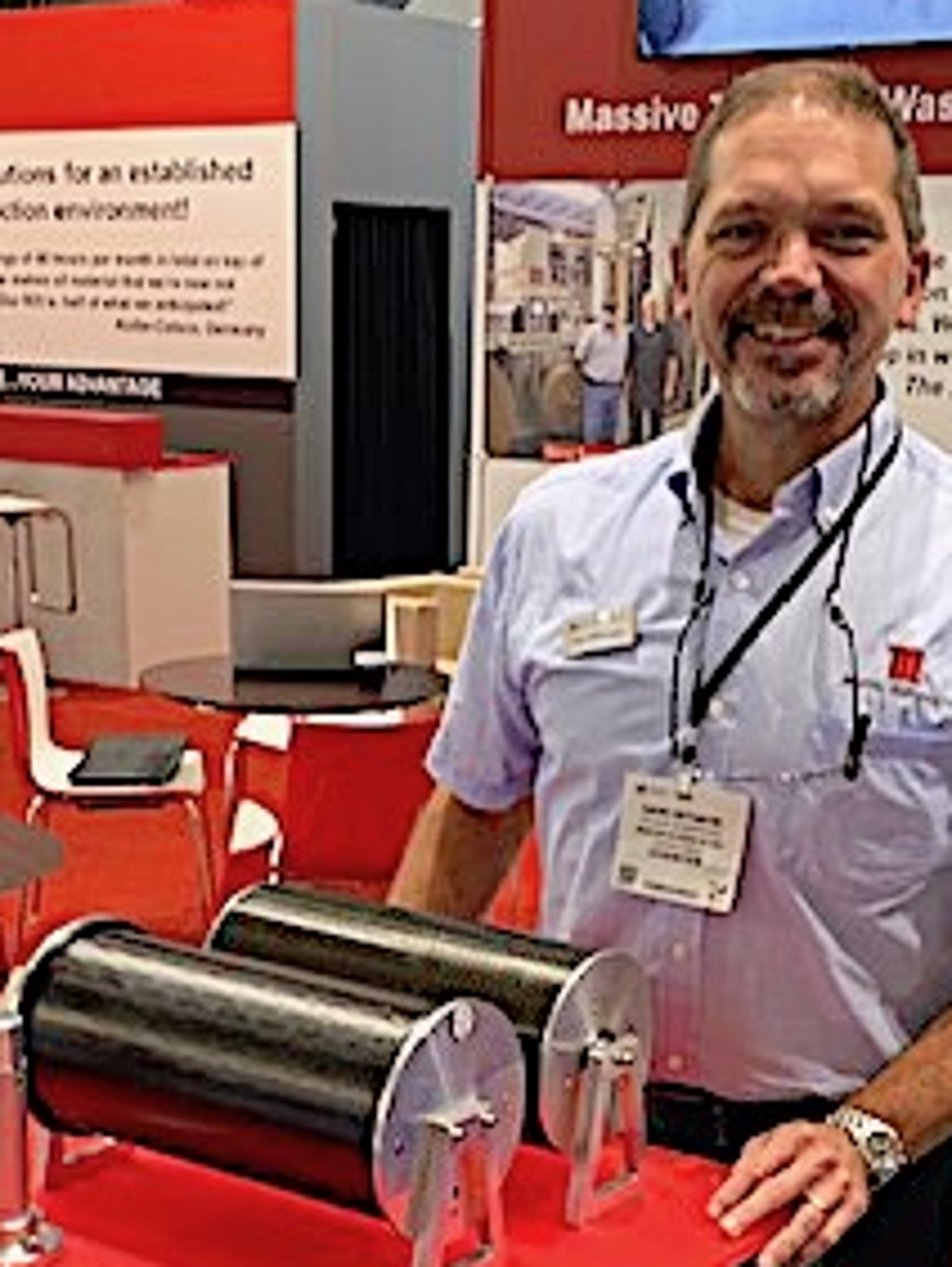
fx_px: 2160
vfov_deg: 31.6
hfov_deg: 24.8
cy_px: 1056
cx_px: 422
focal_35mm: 59
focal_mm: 4.25
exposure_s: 1/50
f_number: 1.8
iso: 64
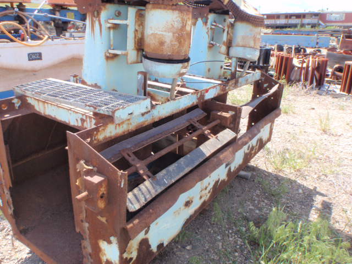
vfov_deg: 49.7
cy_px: 132
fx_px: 285
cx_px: 176
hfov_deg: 63.4
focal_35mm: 28
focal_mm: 5
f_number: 5
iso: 64
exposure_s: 1/80
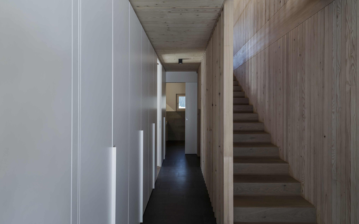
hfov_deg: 79.6
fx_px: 215
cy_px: 104
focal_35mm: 22
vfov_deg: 55.0
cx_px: 176
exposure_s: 1/3
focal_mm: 20
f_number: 11
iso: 100
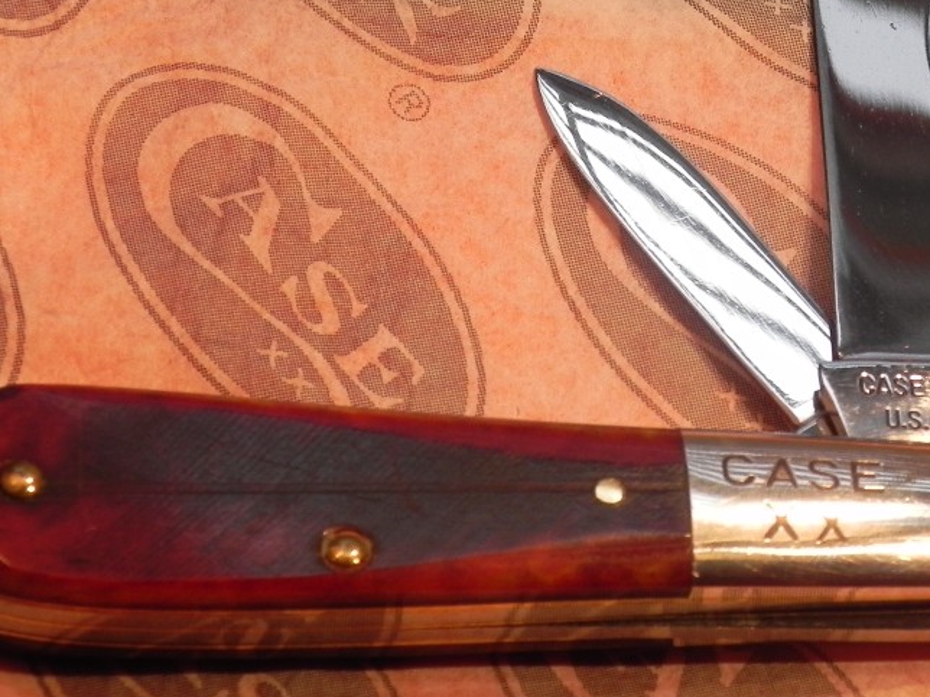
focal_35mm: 163
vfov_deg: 9.1
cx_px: 560
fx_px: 4379
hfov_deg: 12.1
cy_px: 274
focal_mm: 18.8
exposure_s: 1/288
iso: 160
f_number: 5.6
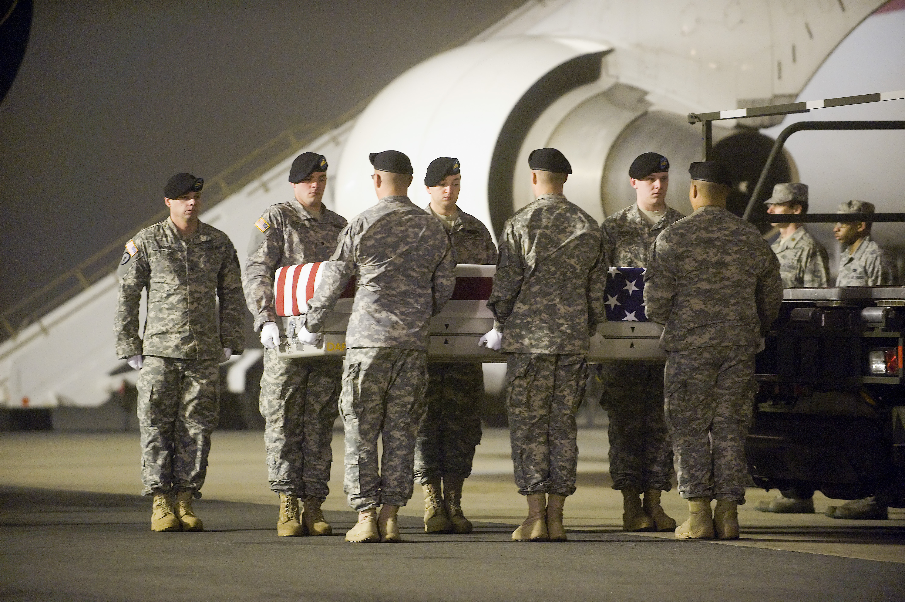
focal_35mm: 200
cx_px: 452
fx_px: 5024
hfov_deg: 10.3
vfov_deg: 6.9
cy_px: 301
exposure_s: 1/60
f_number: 3.3
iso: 6400
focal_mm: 200
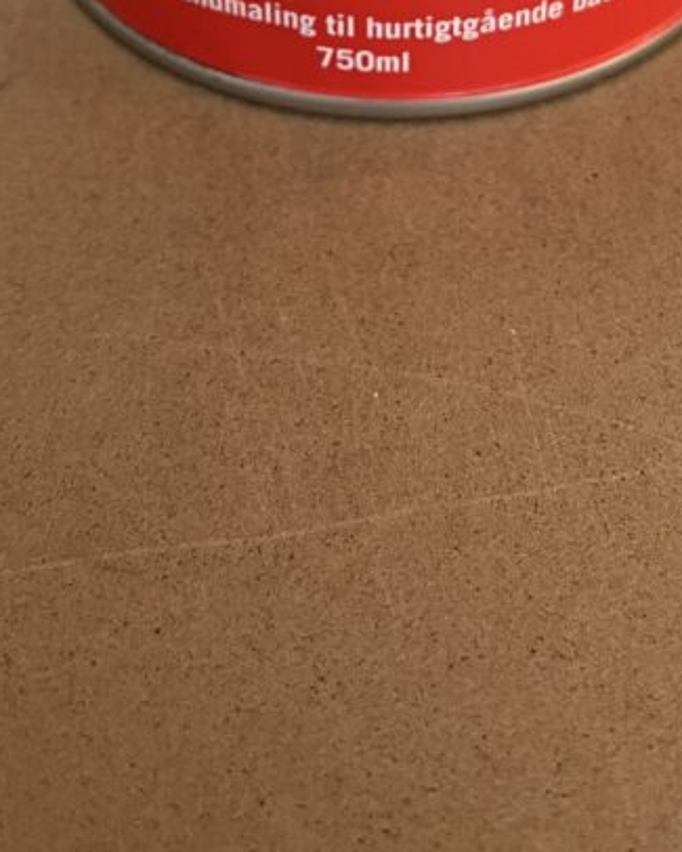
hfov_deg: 23.9
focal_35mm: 64
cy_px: -189
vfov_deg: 26.1
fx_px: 1614
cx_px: 327
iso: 200
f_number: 1.6
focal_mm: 5.1
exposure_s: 1/60
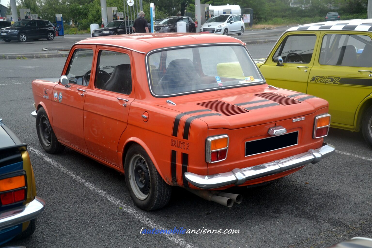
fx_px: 496
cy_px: 124
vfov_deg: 28.1
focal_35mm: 48
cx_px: 186
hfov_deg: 41.1
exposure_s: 1/800
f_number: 4.2
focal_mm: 32
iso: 400
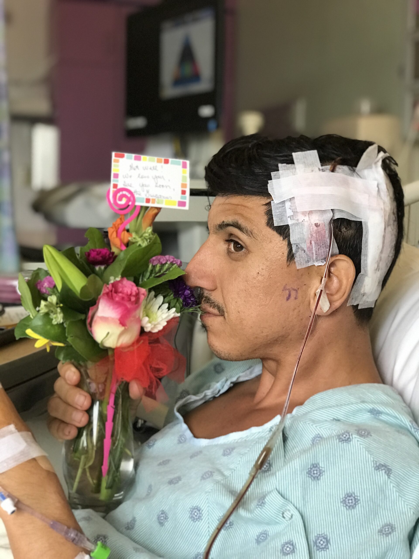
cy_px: 280
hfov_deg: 25.7
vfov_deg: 33.8
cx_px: 210
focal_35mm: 57
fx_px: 920
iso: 200
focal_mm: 6.6
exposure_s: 1/60
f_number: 2.8
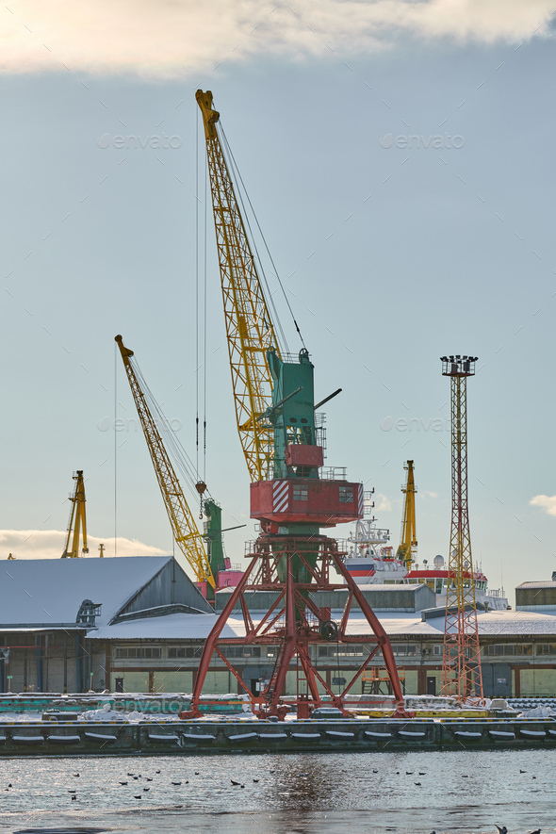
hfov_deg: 13.4
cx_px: 278
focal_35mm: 102
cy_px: 417
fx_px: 2363
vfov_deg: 20.0
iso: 100
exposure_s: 1/1600
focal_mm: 102
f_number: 6.3
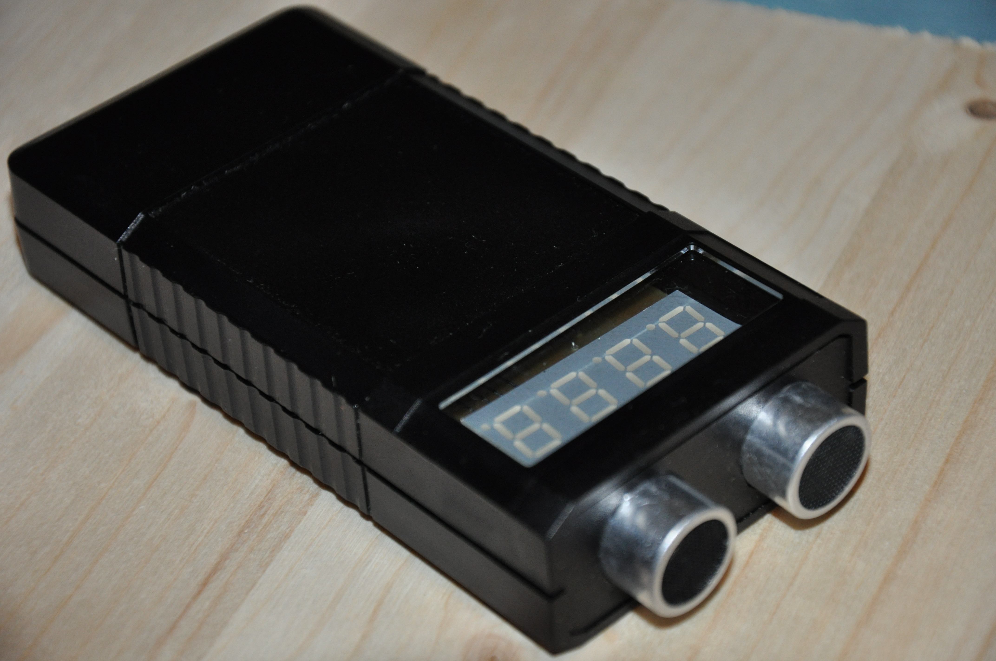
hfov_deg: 17.1
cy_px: 330
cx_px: 498
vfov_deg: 11.4
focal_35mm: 120
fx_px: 3316
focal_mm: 80
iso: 800
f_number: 5.3
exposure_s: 1/60
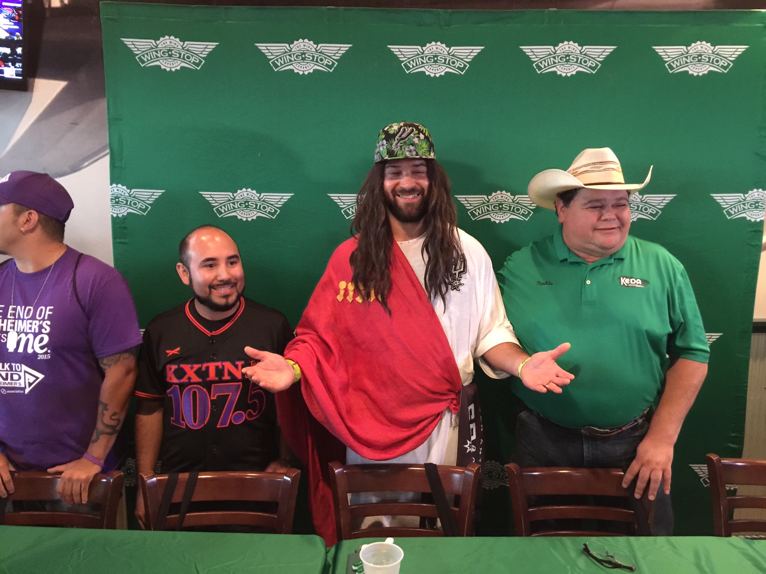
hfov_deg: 61.7
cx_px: 383
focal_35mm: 29
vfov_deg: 48.2
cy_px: 287
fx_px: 642
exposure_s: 1/4
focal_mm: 4.15
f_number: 2.2
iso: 100
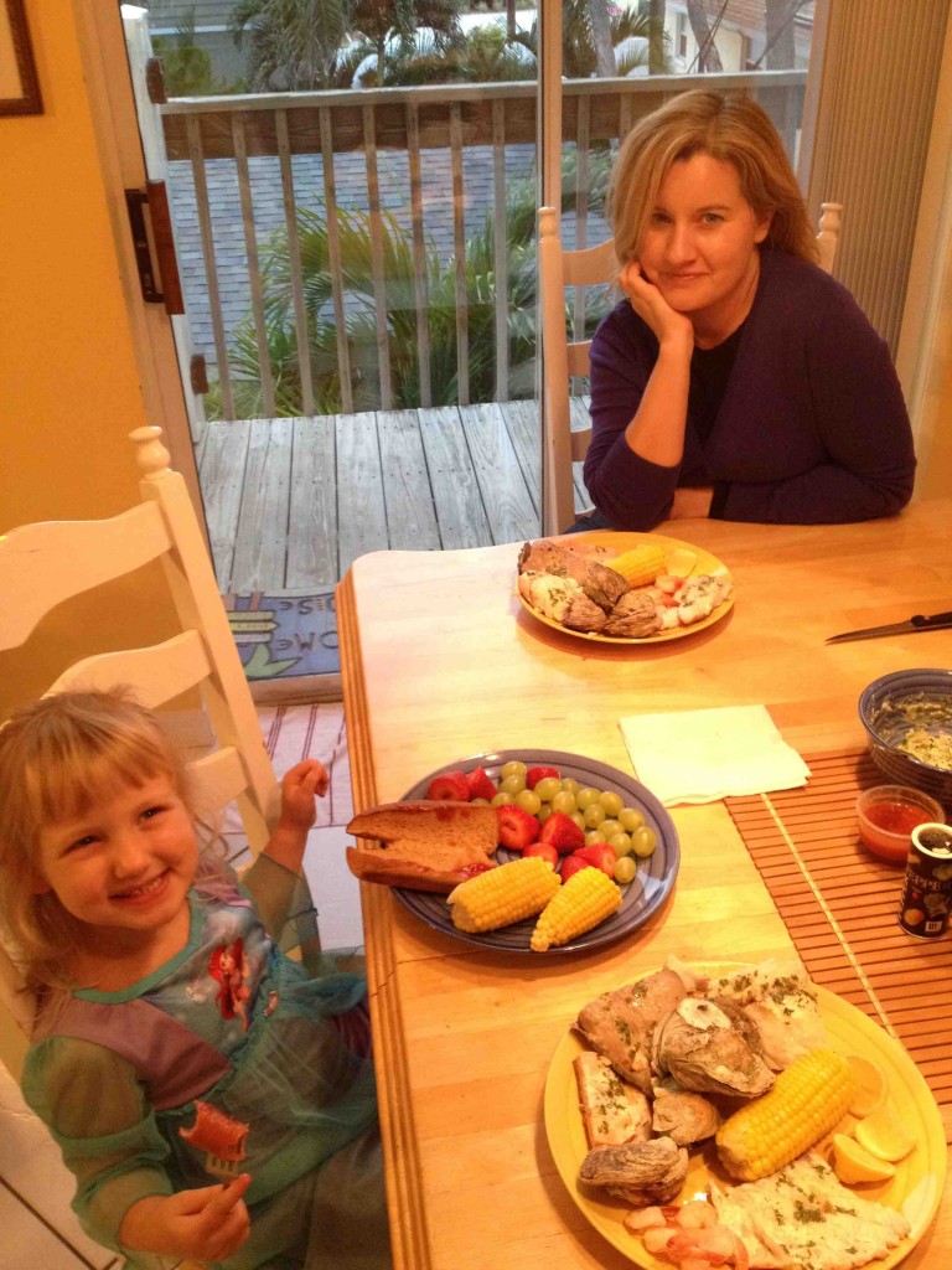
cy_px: 635
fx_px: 1283
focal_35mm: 35
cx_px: 476
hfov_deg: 40.7
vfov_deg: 52.6
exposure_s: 1/20
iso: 250
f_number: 2.4
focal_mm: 4.28
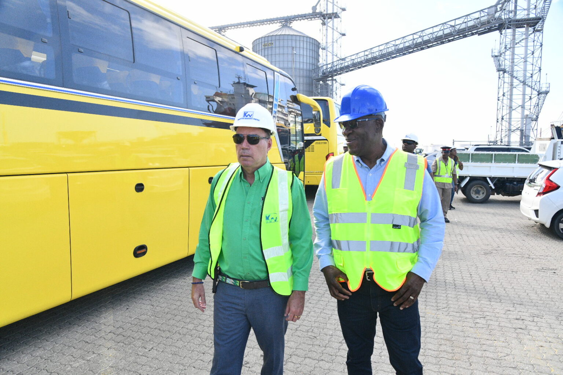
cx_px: 282
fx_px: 375
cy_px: 188
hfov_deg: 73.7
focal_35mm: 24
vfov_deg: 53.1
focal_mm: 24
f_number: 10
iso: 2500
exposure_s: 1/800
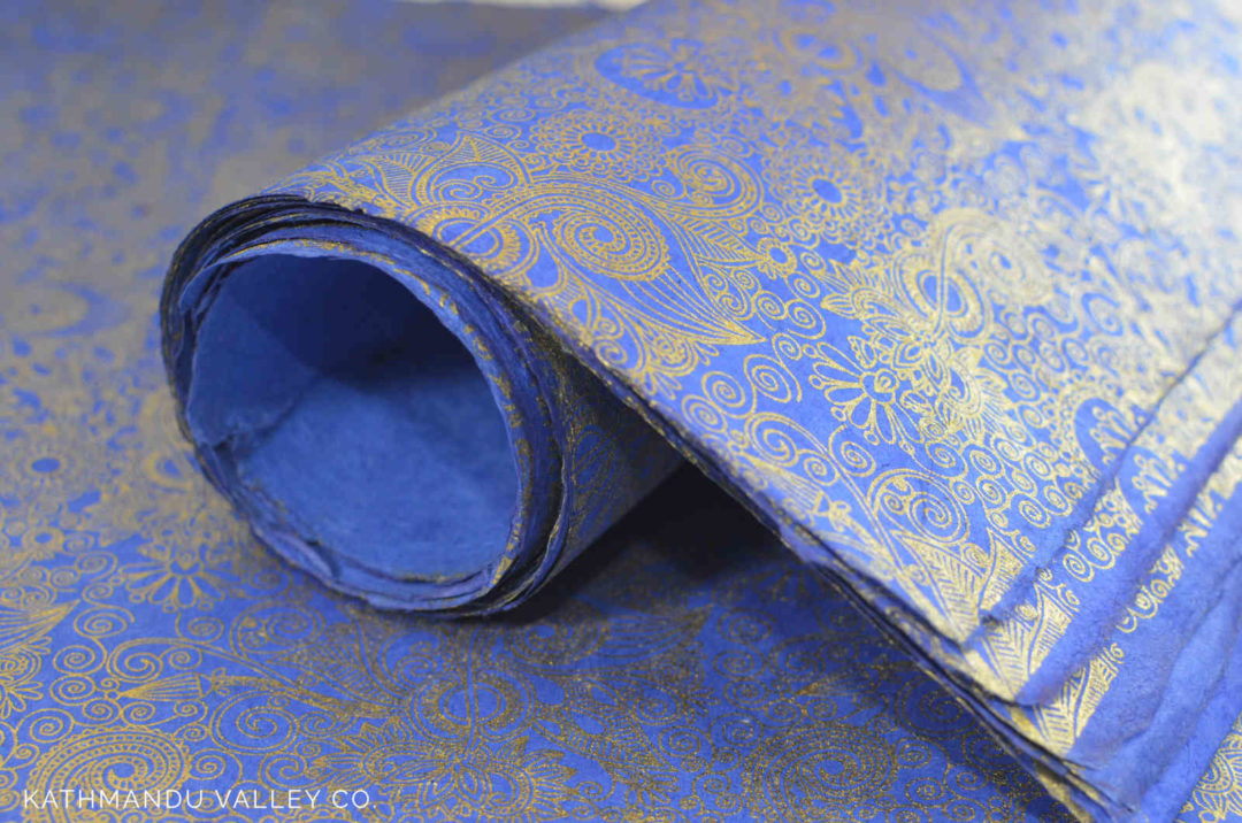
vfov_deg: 25.7
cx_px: 621
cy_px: 412
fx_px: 1808
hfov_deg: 37.9
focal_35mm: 52
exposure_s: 1/60
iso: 560
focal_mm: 35
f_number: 4
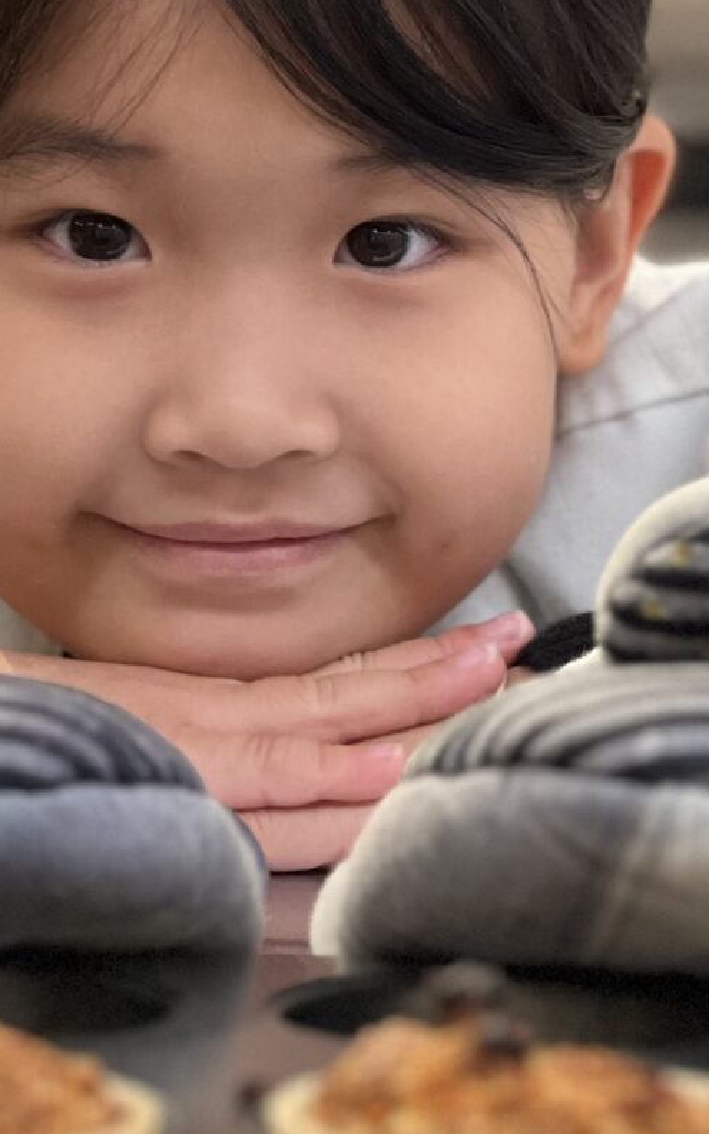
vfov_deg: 9.9
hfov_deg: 6.2
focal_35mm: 211
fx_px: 6523
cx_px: 291
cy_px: 505
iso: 400
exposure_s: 1/30
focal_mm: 9
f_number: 2.8
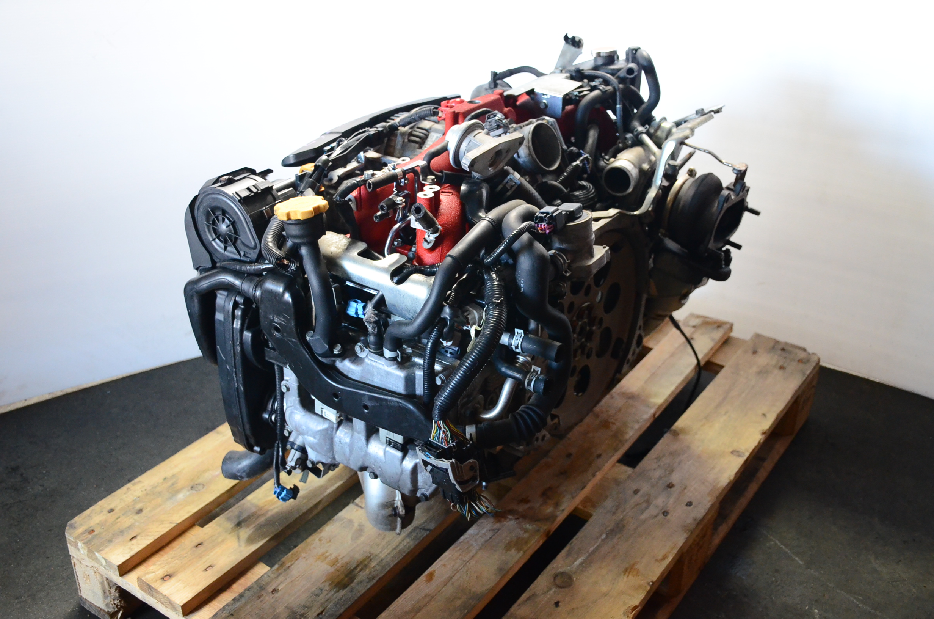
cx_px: 467
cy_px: 310
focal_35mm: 39
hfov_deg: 49.6
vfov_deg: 34.1
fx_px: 1010
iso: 2500
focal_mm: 26
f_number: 4
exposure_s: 1/60
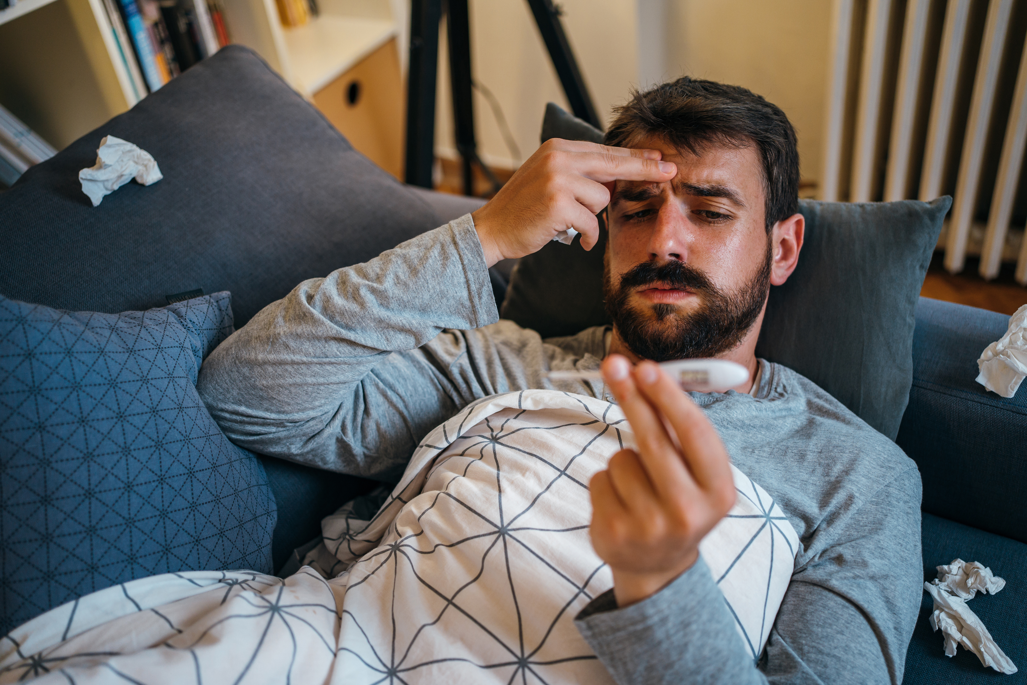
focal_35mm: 35
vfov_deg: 37.9
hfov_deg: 54.4
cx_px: 514
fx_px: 998
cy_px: 342
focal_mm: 35
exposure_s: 1/80
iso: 800
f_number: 2.2
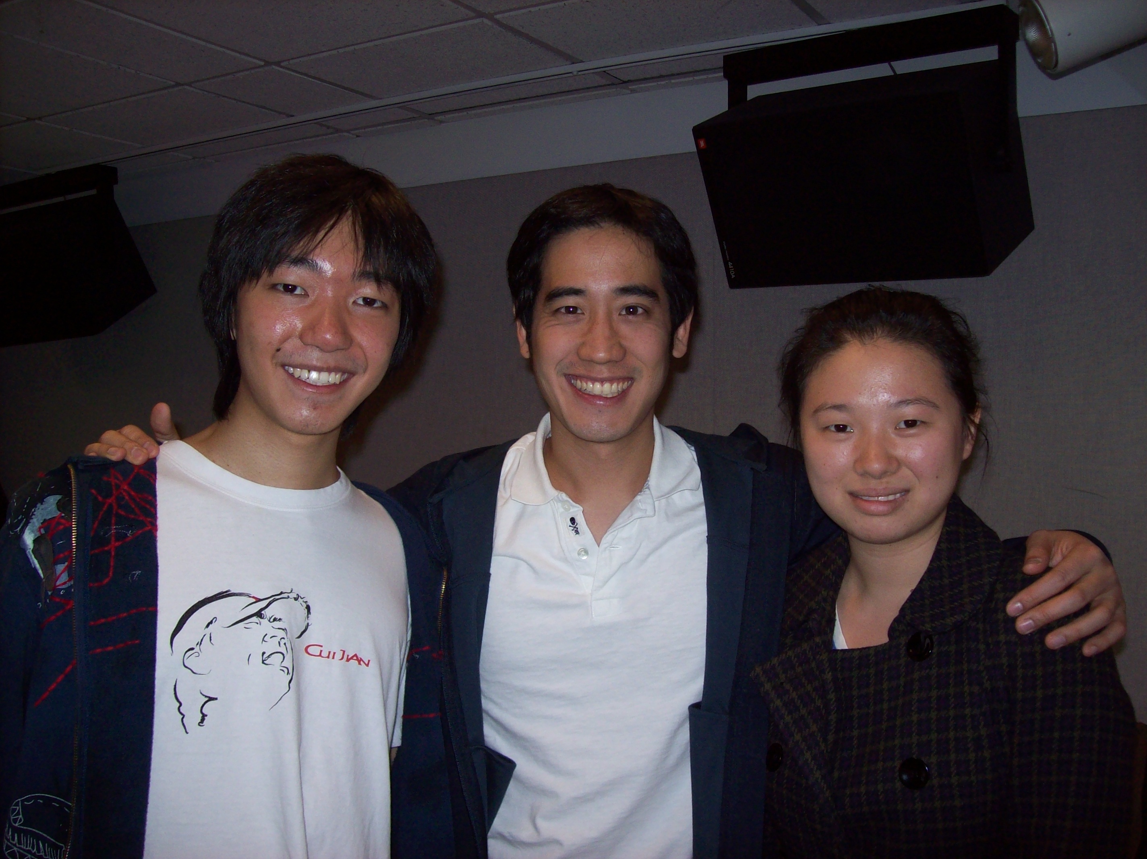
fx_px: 1192
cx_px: 574
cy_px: 430
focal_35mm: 36
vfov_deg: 39.6
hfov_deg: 51.4
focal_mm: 6
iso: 80
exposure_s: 1/64
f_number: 2.7
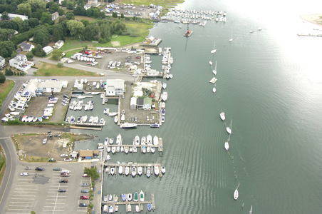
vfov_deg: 36.8
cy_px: 107
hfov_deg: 53.2
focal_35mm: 36
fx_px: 322
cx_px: 161
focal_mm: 24
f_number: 4.8
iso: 400
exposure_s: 1/1000
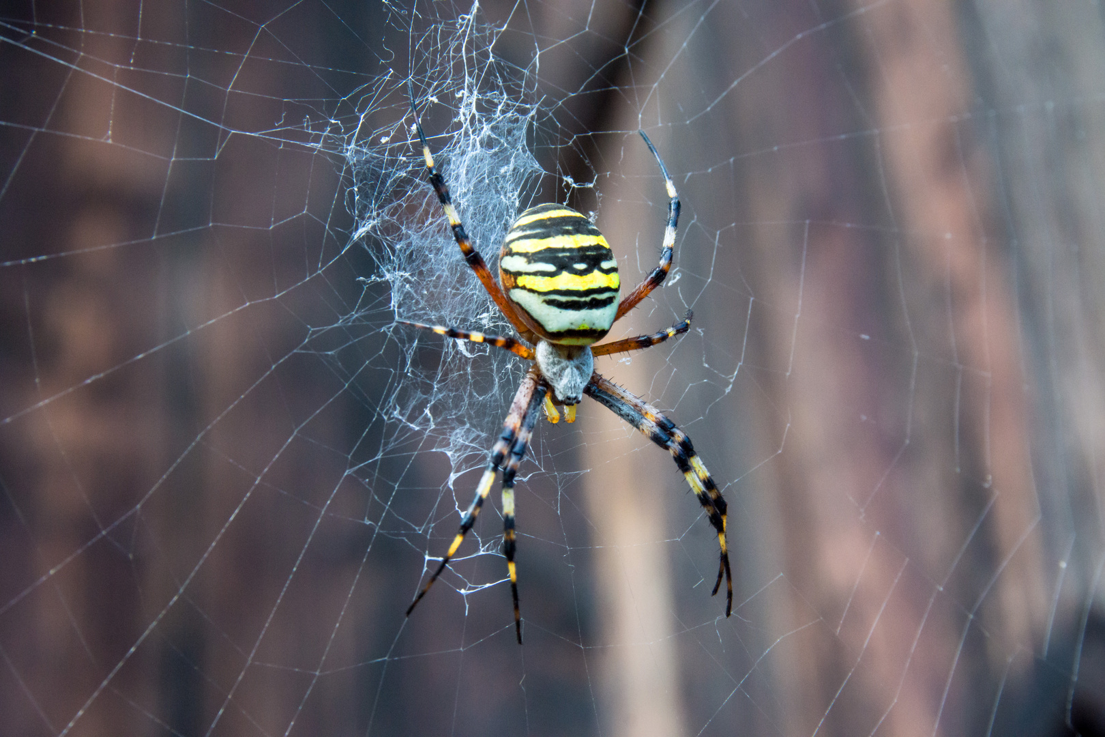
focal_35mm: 105
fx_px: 3223
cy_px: 368
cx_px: 552
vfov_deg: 13.0
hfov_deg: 19.5
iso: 1600
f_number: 11
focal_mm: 70
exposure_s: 1/80
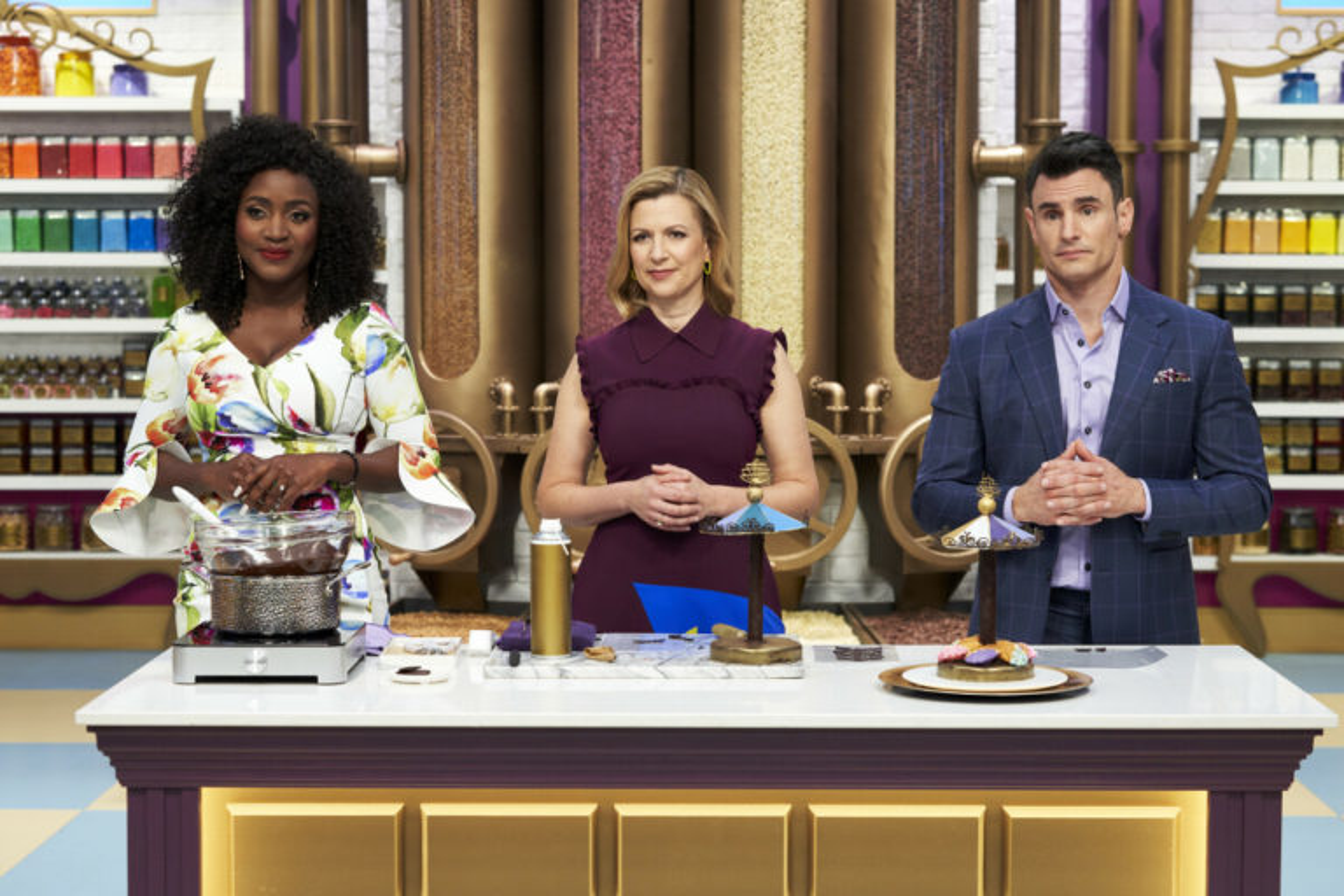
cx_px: 672
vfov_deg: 19.5
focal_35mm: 70
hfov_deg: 28.8
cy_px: 448
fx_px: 2613
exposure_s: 1/200
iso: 1250
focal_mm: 70
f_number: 5
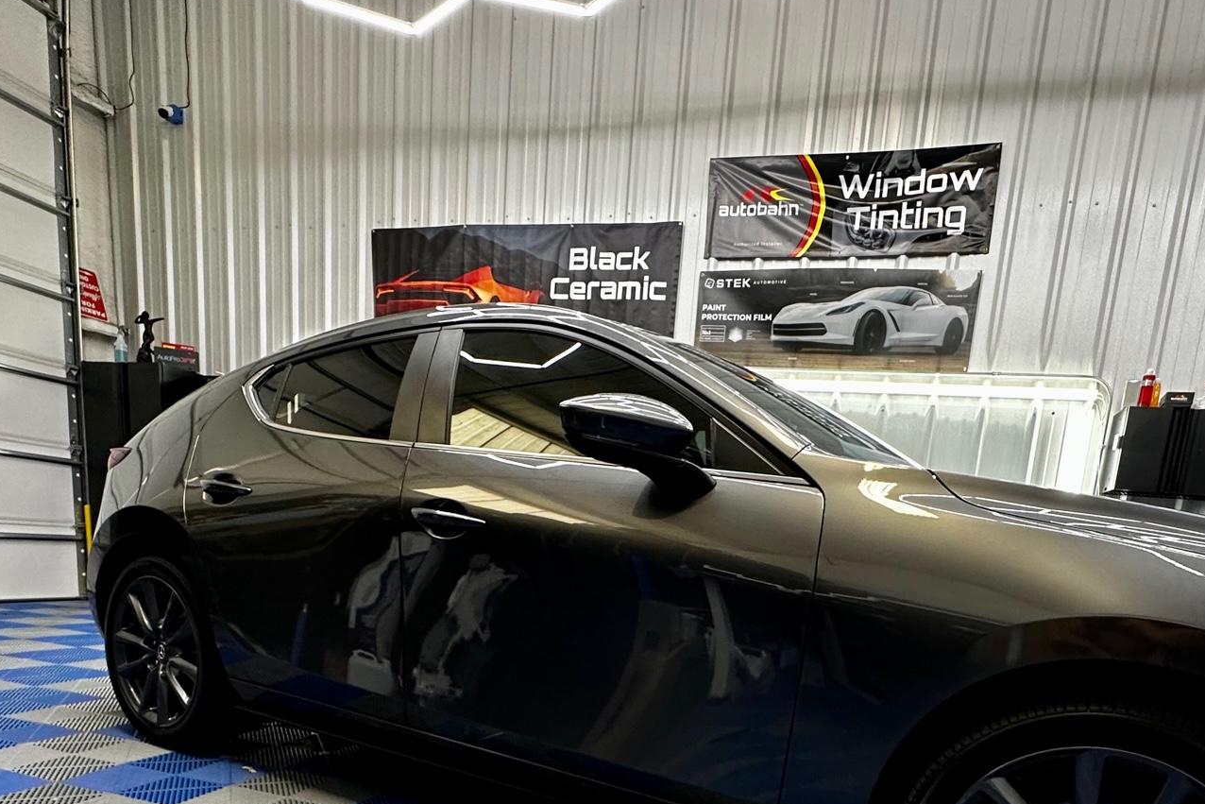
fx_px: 770
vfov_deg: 49.9
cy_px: 701
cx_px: 675
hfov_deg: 75.8
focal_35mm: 23
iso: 200
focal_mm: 2.22
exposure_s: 1/120
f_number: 2.2
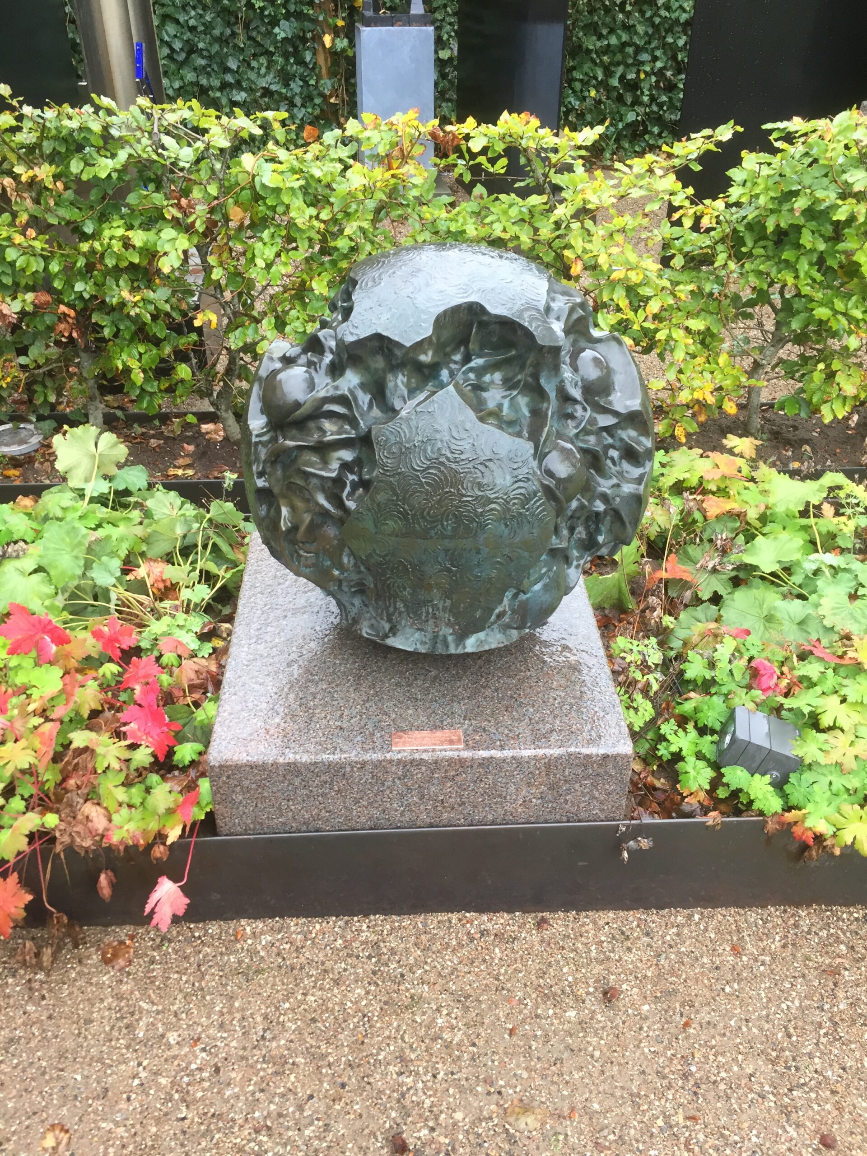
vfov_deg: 61.7
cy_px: 578
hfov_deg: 48.2
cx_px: 434
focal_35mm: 29
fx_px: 968
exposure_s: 1/33
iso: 40
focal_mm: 4.15
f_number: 2.2
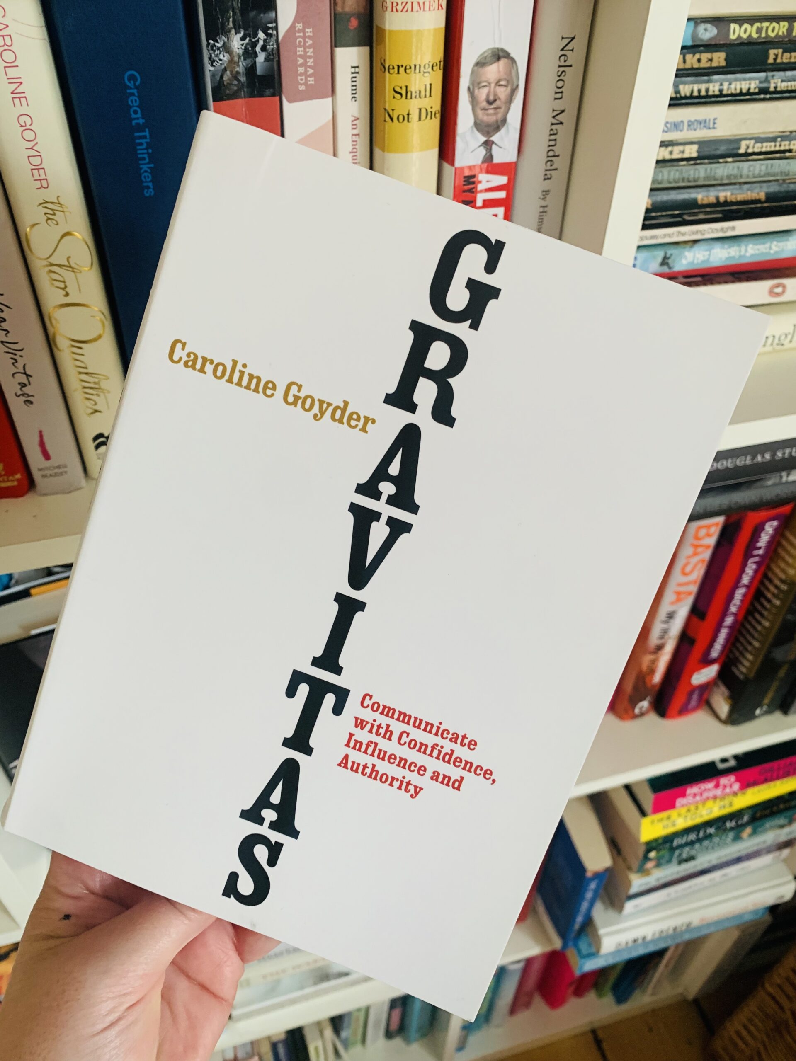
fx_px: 797
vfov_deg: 67.3
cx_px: 398
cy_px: 530
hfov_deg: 53.1
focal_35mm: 26
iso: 125
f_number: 1.8
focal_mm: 4.25
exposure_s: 1/60
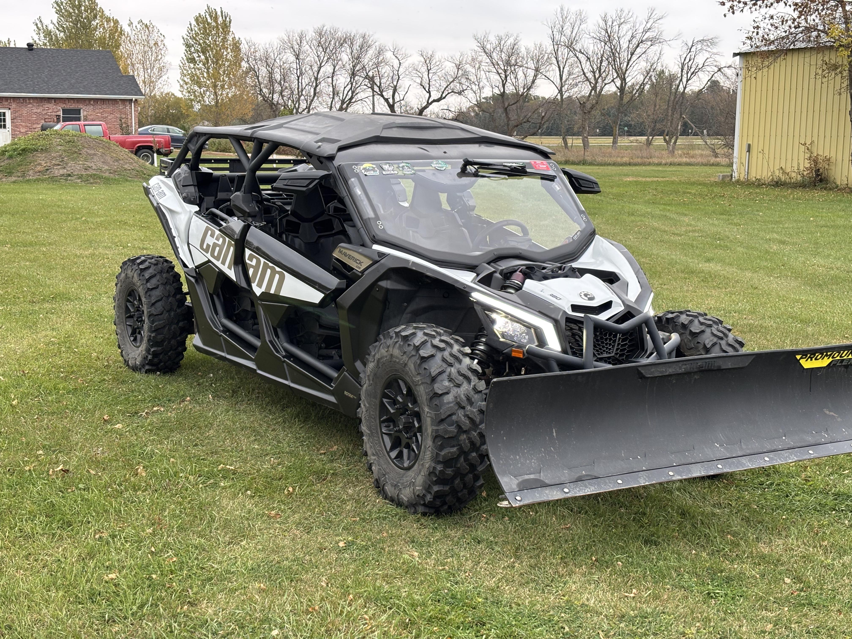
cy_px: 320
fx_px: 1280
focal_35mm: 52
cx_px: 426
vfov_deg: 28.0
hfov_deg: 36.8
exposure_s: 1/67
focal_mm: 5.96
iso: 50
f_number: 1.6
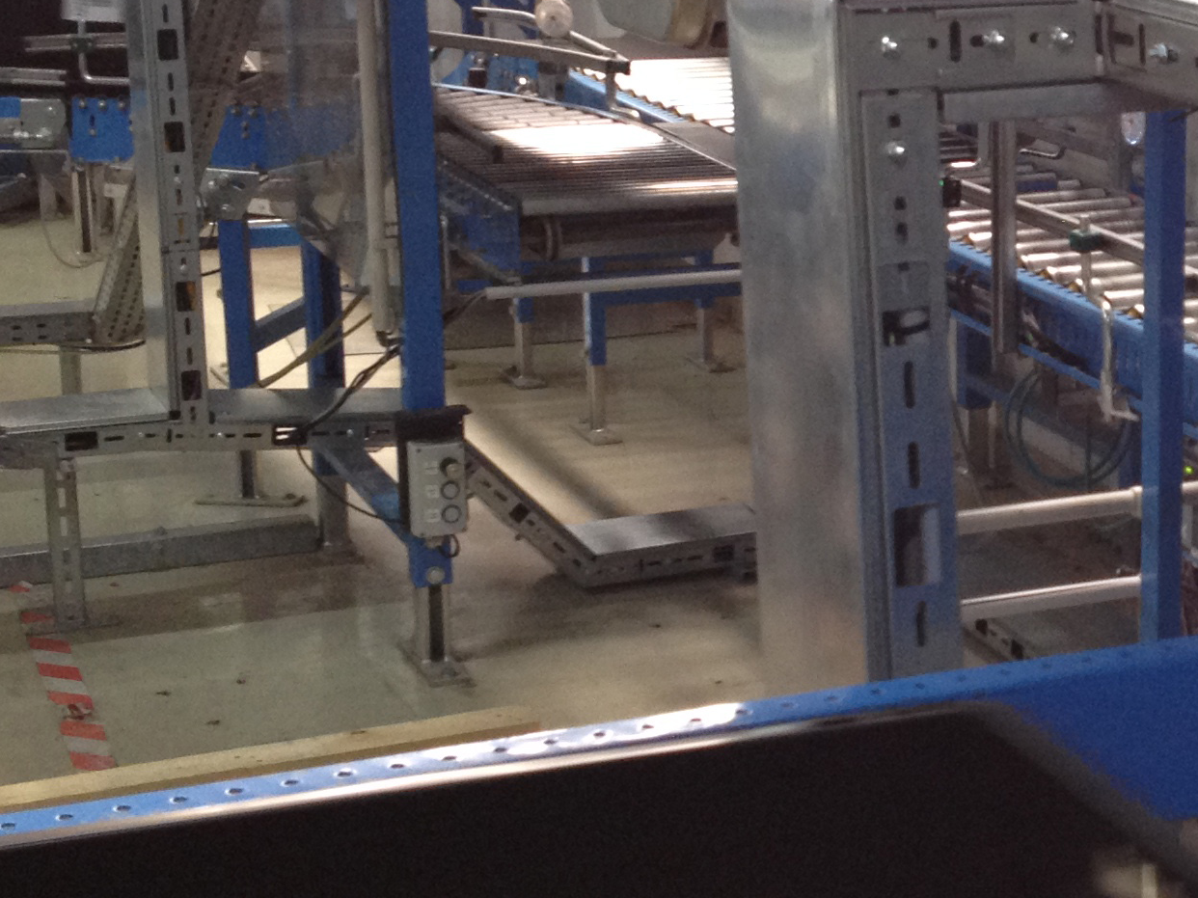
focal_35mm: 92
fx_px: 3183
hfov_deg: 20.7
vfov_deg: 16.0
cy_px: 350
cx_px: 1141
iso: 125
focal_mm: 4.28
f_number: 2.4
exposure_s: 1/20
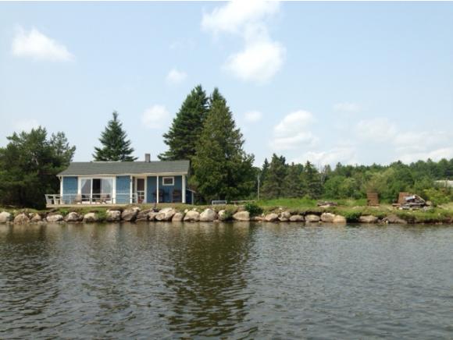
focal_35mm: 33
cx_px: 226
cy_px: 170
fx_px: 432
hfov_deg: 55.3
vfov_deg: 43.0
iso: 50
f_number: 2.4
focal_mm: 4.12
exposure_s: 1/1466
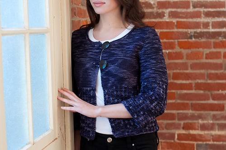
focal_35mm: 75
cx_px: 113
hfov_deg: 27.0
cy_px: 75
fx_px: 470
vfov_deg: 18.1
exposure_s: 1/50
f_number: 4
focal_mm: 50
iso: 800
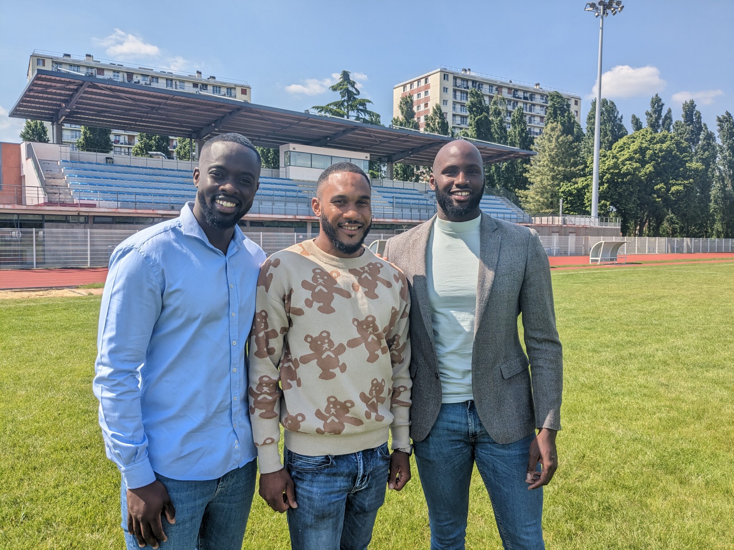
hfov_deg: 65.3
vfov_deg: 51.4
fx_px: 573
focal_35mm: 27
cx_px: 367
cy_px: 275
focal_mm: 4.38
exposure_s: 1/2336
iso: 52
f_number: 1.73
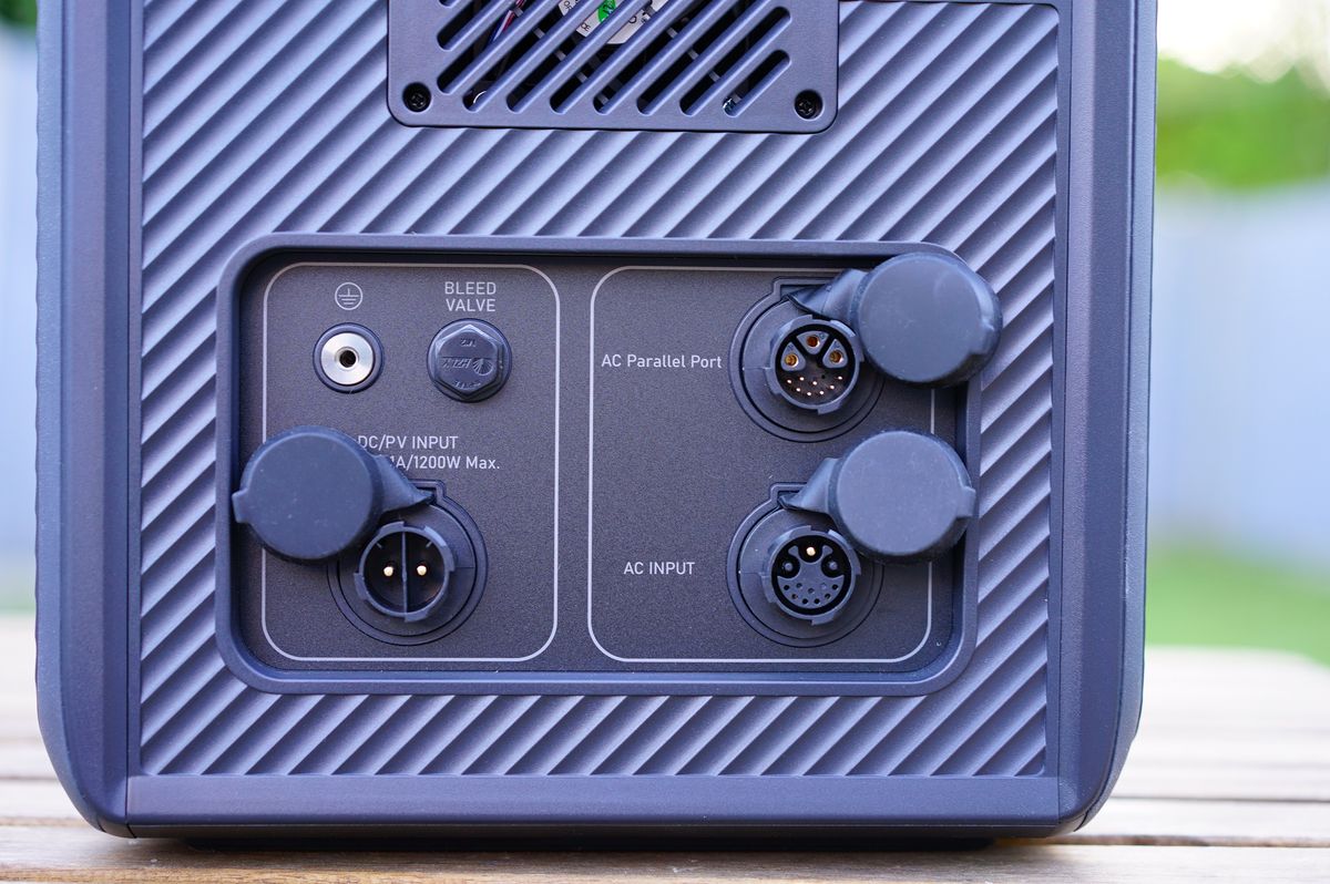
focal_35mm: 55
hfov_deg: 36.3
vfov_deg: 24.6
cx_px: 665
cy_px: 442
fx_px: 2030
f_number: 2.8
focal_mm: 55
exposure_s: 1/60
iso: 320
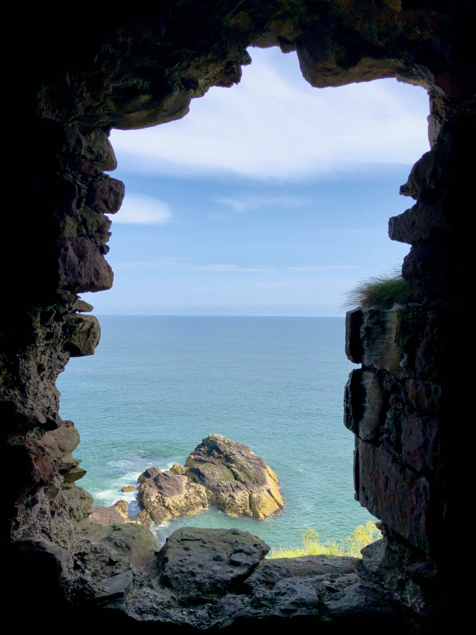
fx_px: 513
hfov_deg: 49.7
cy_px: 318
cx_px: 238
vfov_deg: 63.4
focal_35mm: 28
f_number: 1.8
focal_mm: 4
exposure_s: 1/2024
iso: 20
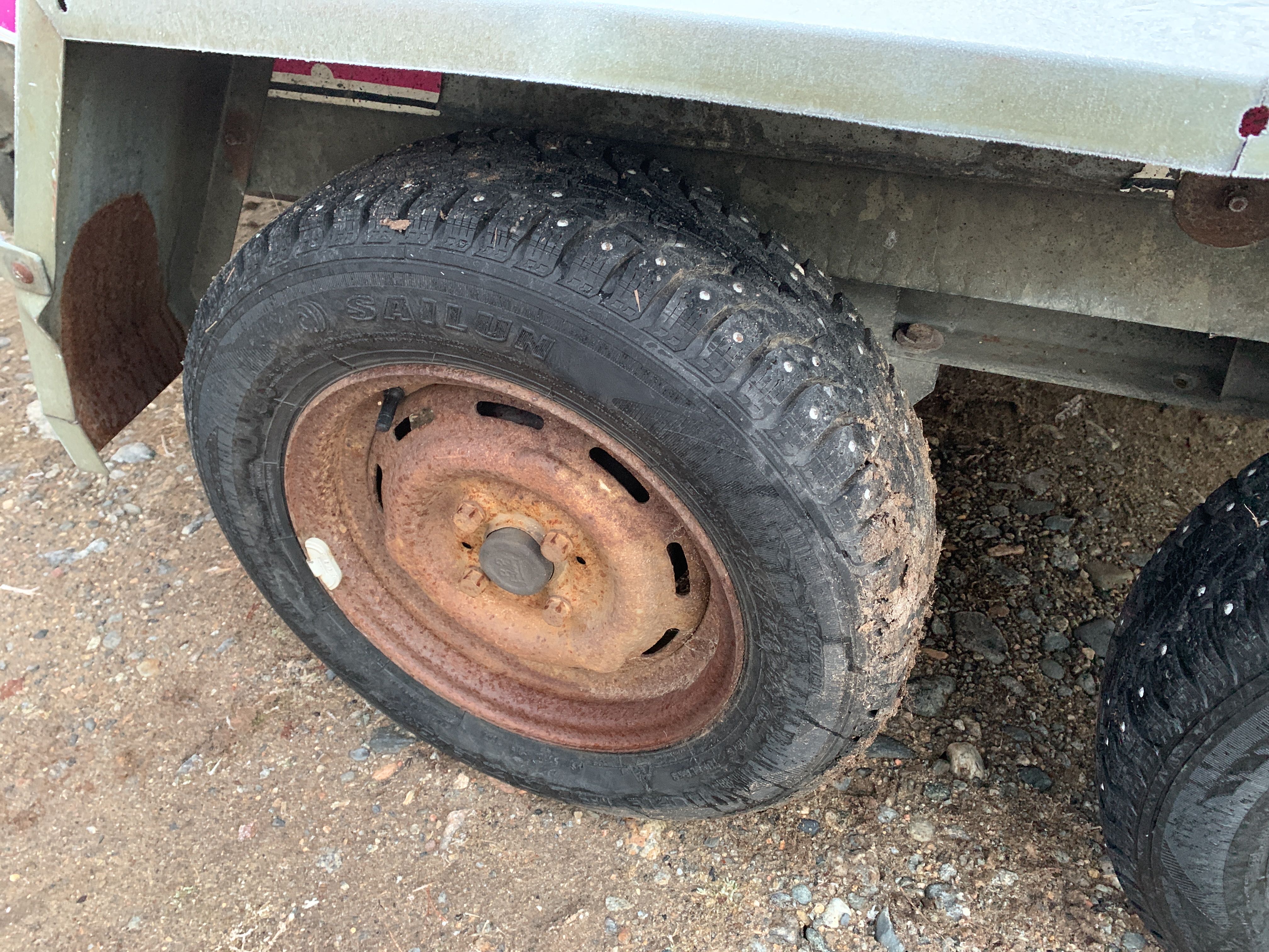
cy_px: 476
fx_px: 953
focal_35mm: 26
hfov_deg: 67.3
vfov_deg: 53.1
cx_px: 634
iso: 400
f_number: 1.8
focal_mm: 4.25
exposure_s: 1/32
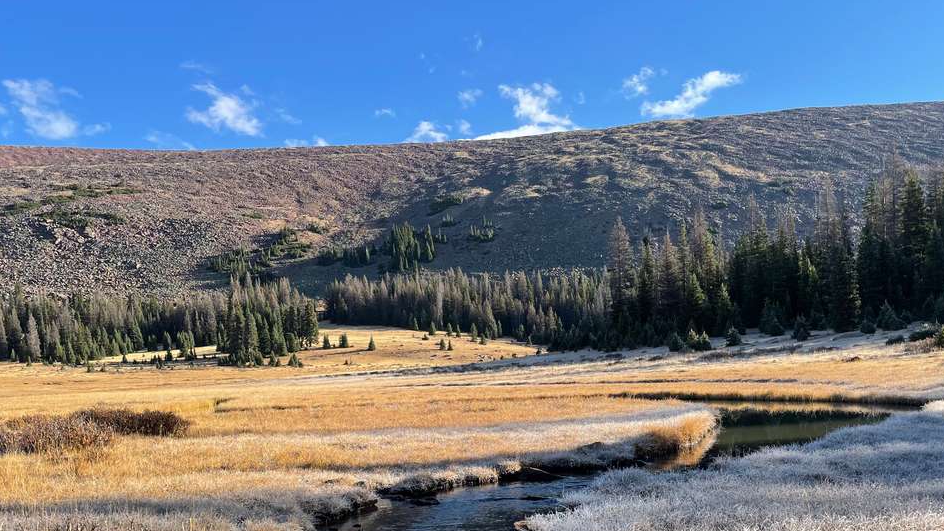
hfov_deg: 55.3
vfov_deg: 31.9
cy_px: 429
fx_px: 901
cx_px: 454
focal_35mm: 36
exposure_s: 1/1125
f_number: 1.6
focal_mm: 4.2
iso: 32
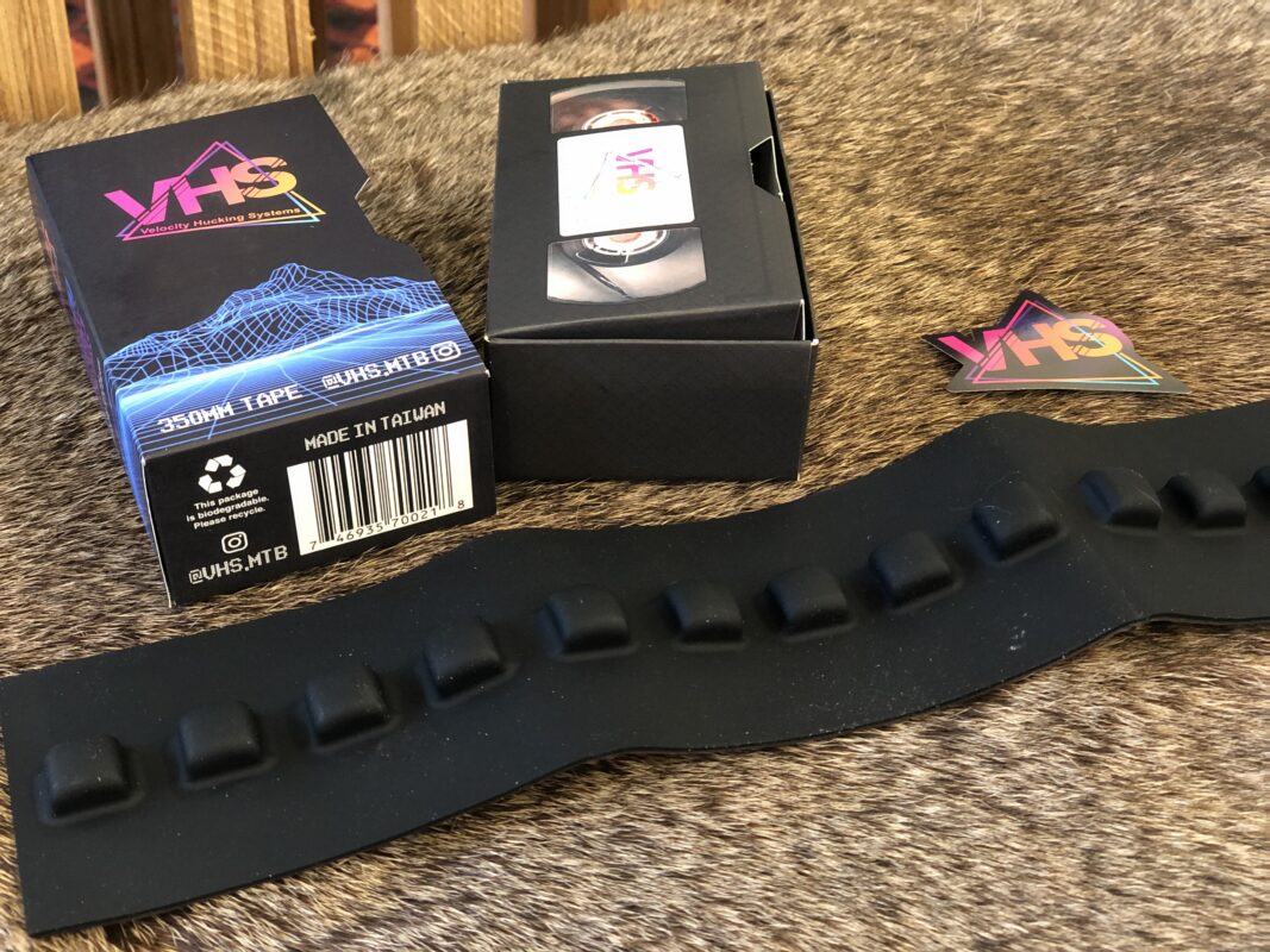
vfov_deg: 28.0
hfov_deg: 36.8
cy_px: 476
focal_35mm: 52
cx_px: 635
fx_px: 1908
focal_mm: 6
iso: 160
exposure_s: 1/13
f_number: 2.4
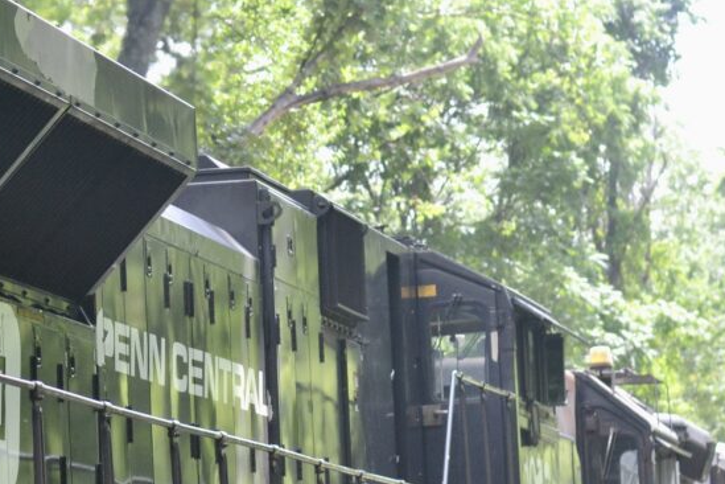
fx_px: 4229
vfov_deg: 6.5
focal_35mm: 210
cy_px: 337
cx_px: 106
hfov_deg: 9.8
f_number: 3.5
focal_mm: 50
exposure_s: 1/800
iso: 400
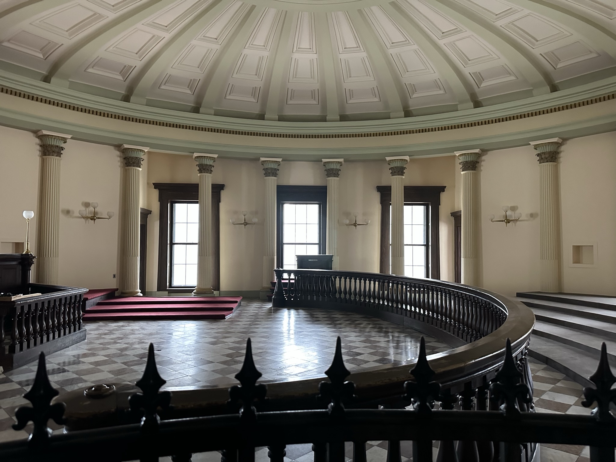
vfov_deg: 56.8
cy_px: 231
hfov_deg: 71.6
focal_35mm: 24
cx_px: 308
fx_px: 427
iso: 800
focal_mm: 6.86
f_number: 1.78
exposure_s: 1/40
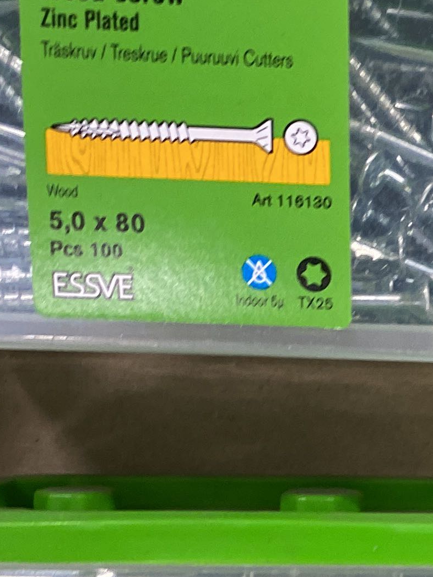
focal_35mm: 100
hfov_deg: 13.7
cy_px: 676
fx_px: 1668
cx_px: 705
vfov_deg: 18.7
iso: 125
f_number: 1.8
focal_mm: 4.25
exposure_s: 1/71
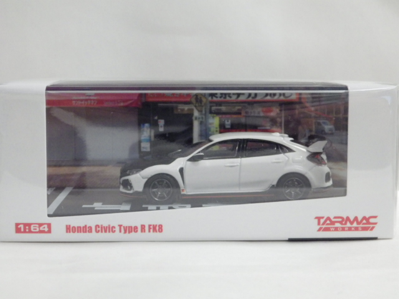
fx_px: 818
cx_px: 200
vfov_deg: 20.7
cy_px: 150
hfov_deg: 27.4
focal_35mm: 71
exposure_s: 1/60
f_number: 4.2
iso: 800
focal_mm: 12.8
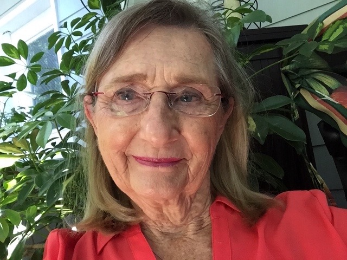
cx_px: 174
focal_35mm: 31
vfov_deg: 45.4
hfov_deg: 58.4
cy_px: 130
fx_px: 311
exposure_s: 1/30
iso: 160
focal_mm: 2.65
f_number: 2.2
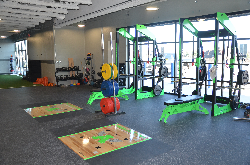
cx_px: 125
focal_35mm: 32
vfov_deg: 41.5
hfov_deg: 59.6
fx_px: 218
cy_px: 82
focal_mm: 21
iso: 400
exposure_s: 1/100
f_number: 3.8
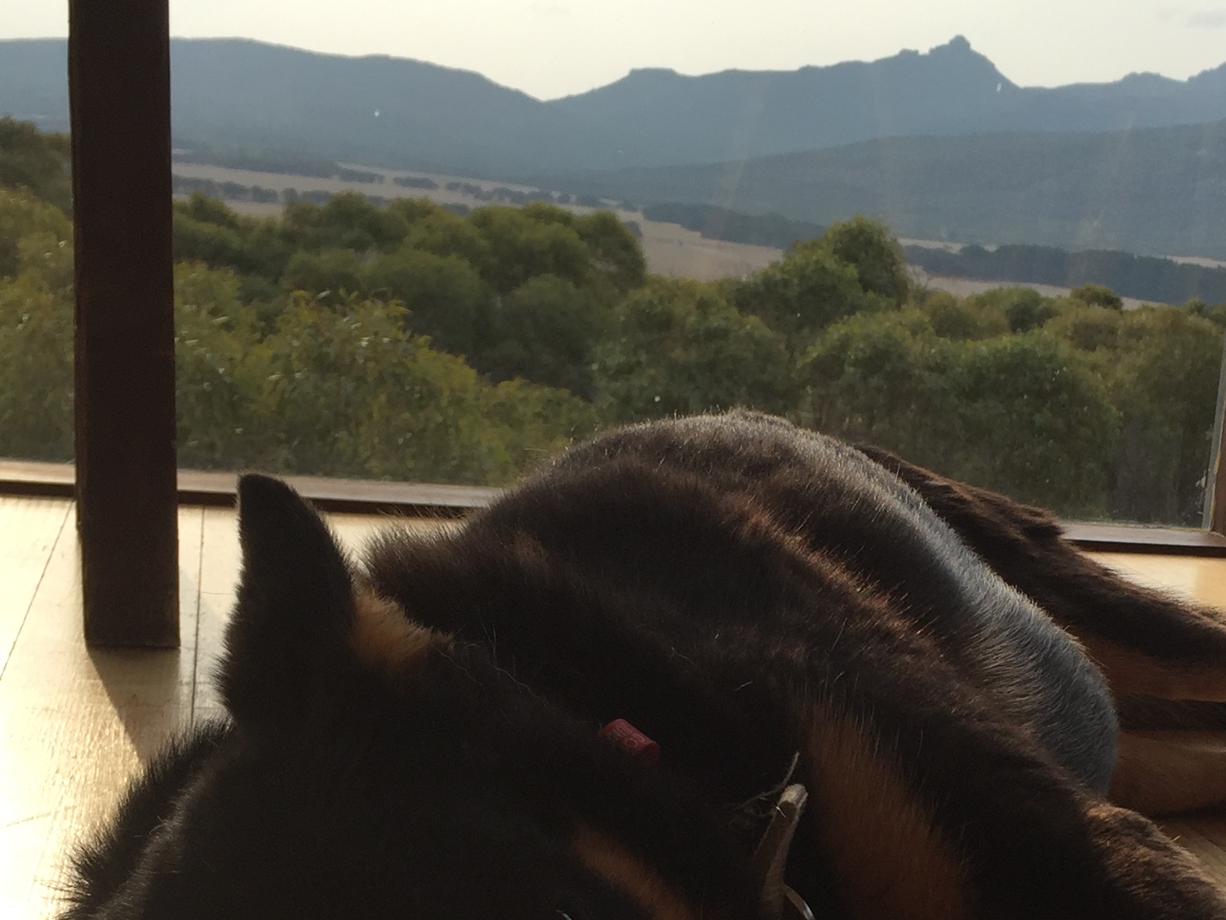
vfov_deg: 22.7
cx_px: 953
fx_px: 2232
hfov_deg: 30.1
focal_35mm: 63
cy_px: 832
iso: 32
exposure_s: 1/1163
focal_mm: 4.15
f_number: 2.2
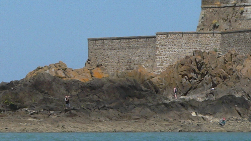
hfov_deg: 6.6
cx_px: 405
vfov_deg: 3.8
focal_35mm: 321
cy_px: 71
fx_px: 2136
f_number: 5.6
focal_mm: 14.5
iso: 80
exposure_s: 1/500
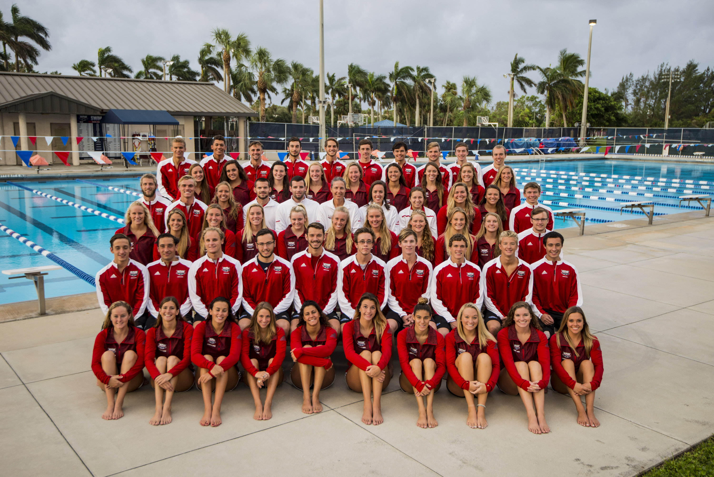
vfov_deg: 37.9
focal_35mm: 35
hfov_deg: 54.4
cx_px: 357
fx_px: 694
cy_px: 238
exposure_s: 1/320
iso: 320
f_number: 4
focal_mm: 35
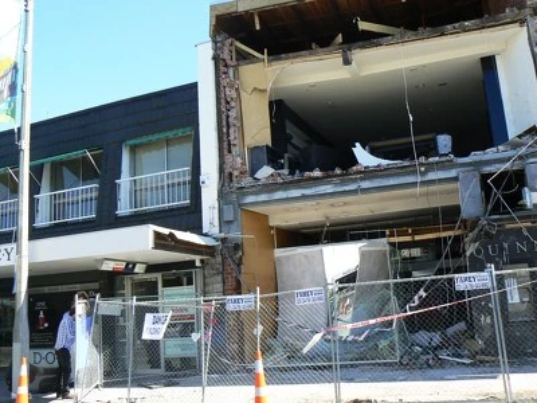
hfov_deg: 51.4
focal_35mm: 36
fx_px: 558
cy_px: 202
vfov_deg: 39.7
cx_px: 268
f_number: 5.6
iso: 80
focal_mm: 6
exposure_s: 1/200
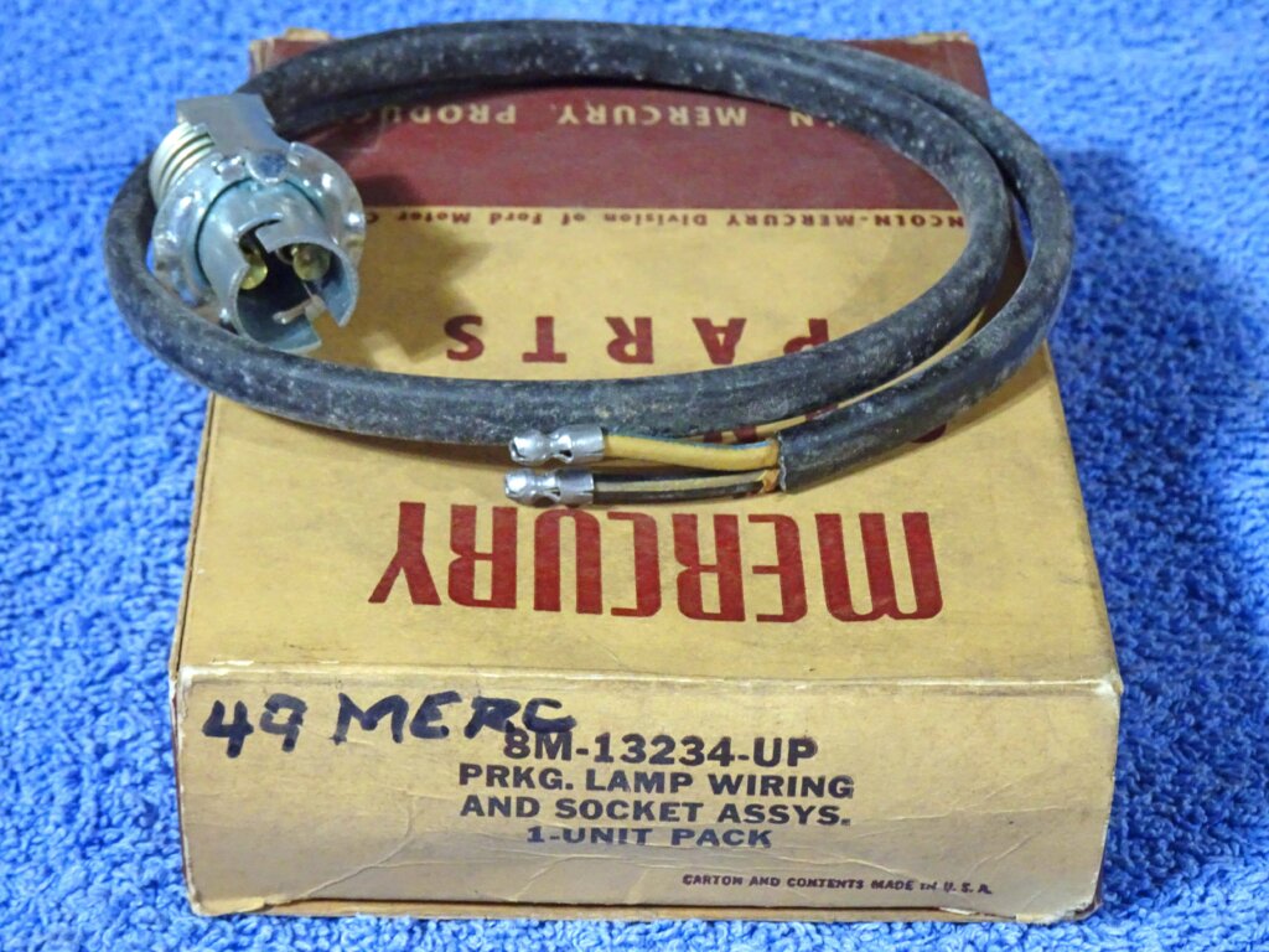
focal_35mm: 85
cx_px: 634
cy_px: 476
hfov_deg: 23.0
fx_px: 3116
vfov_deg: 17.4
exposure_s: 1/10
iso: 800
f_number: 5
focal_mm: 14.54
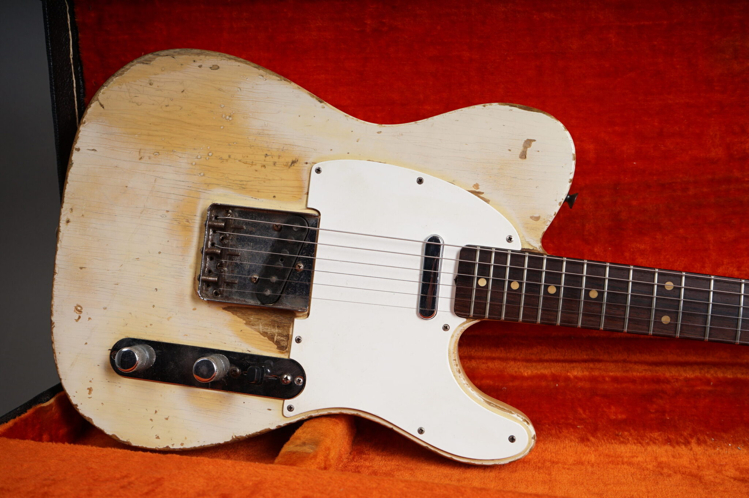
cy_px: 249
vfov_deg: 33.3
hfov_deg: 48.5
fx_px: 832
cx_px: 374
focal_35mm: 40
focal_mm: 40
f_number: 8
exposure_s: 1/160
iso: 160
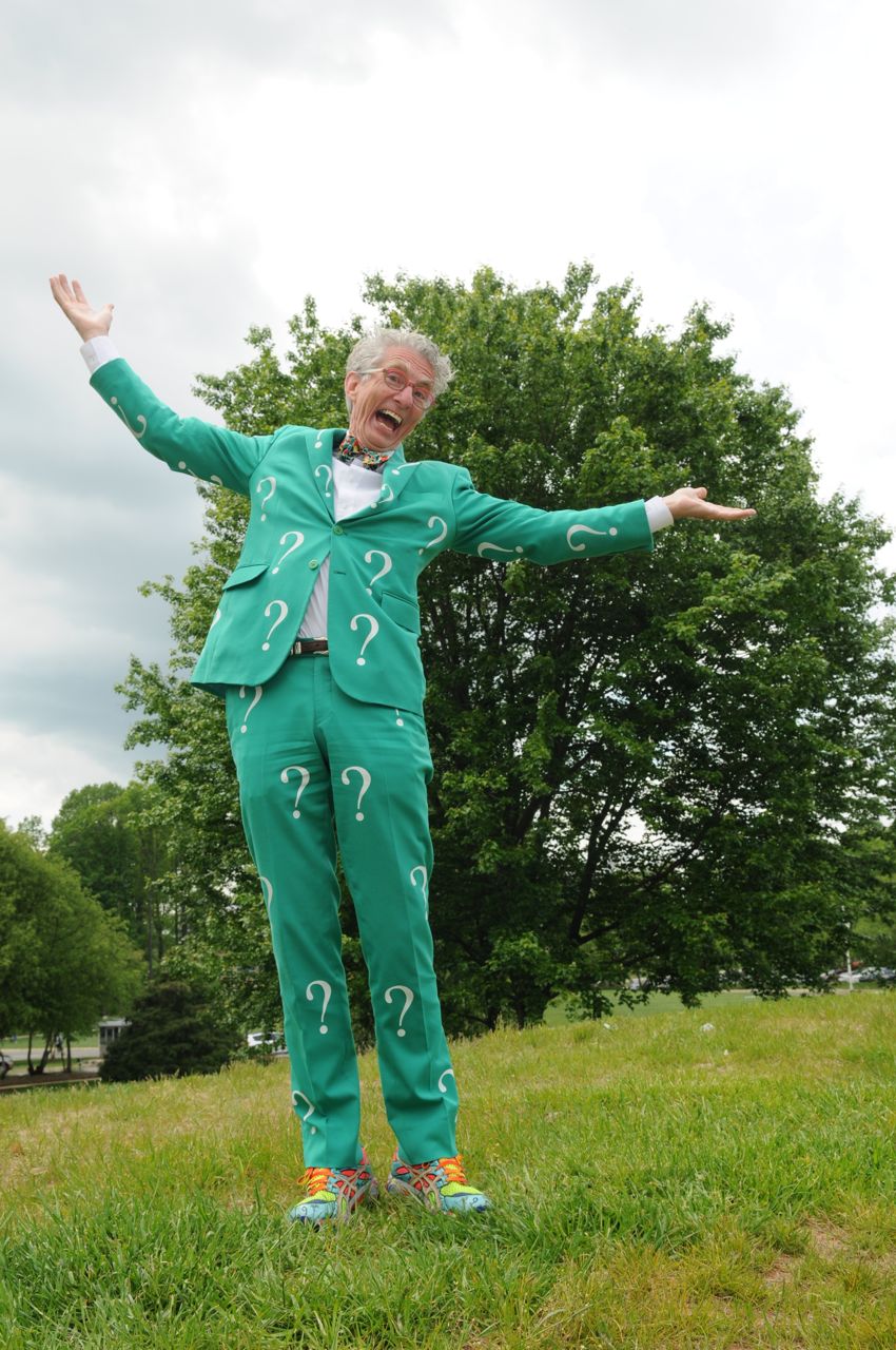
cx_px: 448
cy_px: 675
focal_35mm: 34
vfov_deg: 55.2
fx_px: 1291
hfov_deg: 38.3
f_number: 7.1
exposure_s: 1/250
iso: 200
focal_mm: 23
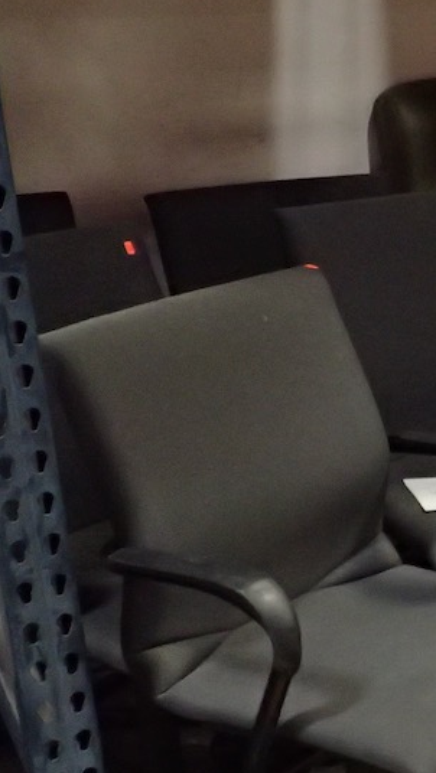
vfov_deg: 27.1
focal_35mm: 78
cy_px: 467
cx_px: 898
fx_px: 1601
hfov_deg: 13.2
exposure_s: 1/25
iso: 800
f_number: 2.3
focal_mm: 5.5
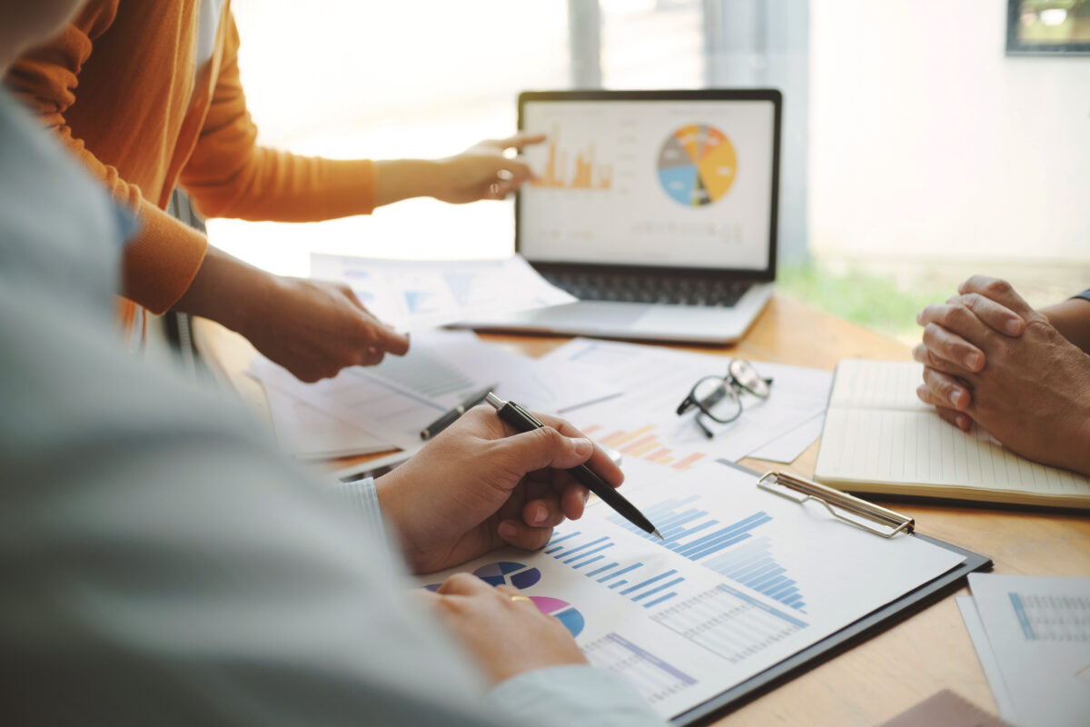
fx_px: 1090
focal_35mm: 36
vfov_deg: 36.9
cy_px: 364
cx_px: 545
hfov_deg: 53.1
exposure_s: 1/180
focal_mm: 24
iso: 250
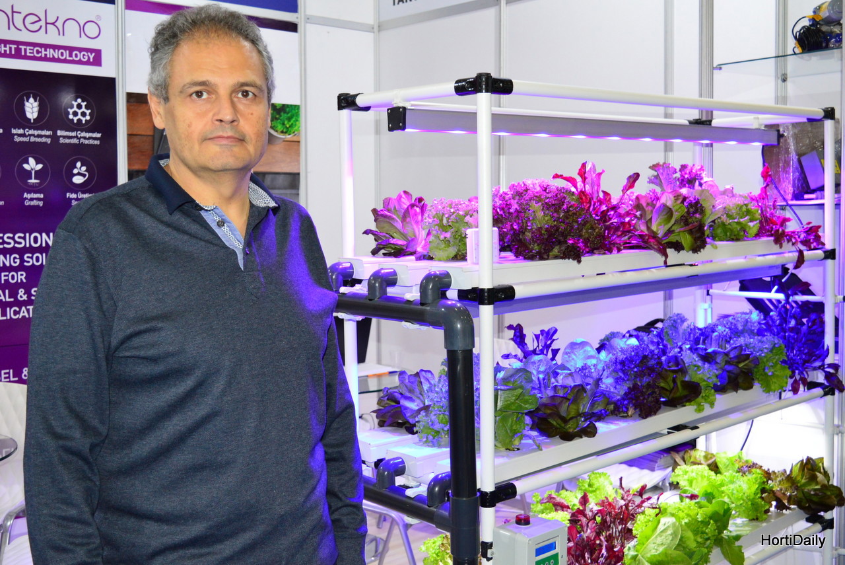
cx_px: 422
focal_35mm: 39
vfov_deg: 34.3
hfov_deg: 49.5
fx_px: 916
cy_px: 282
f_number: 5.6
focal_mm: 26
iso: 1100
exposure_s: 1/125
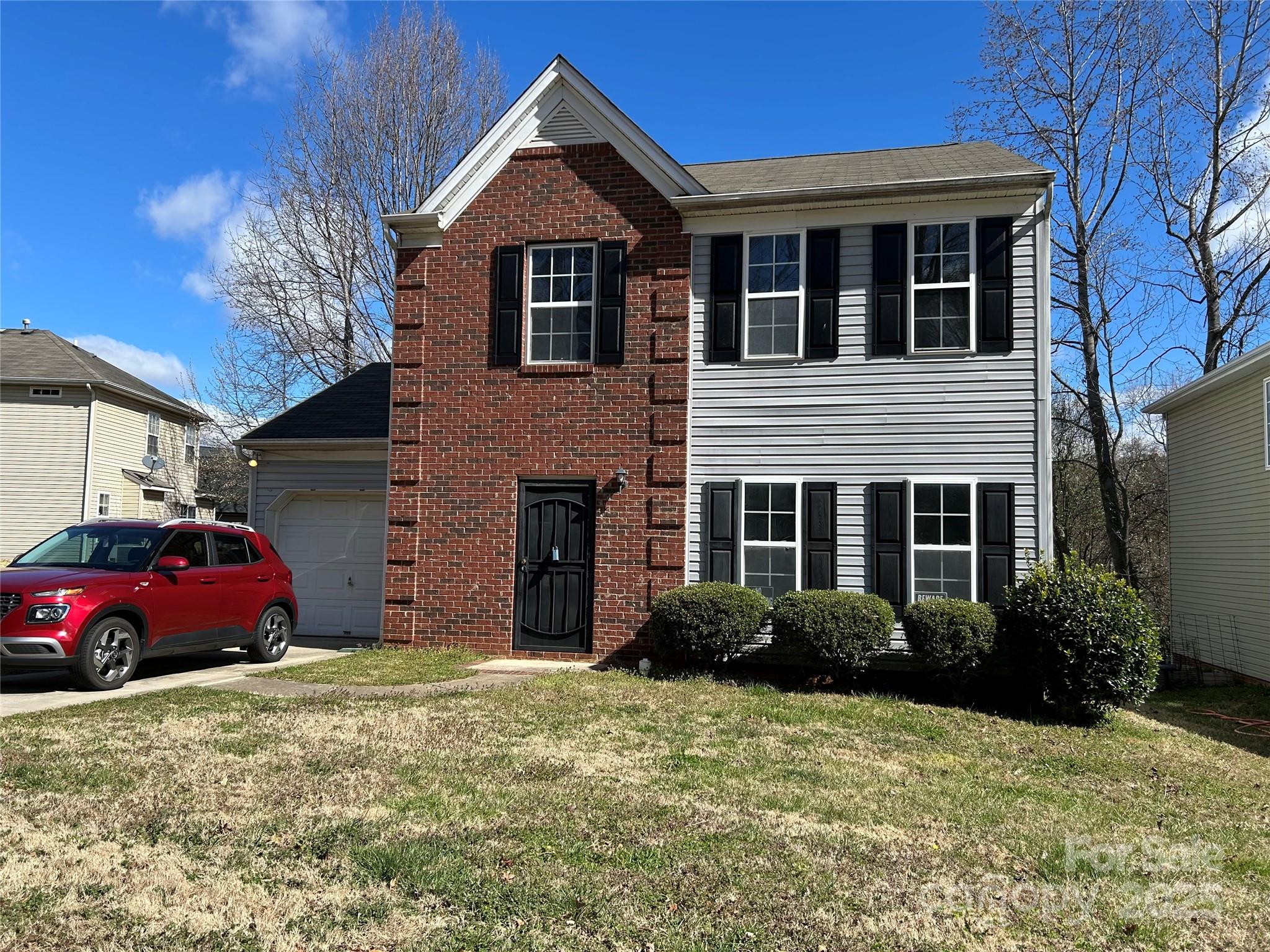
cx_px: 635
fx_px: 954
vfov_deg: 53.1
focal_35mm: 26
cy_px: 476
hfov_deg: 67.3
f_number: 1.5
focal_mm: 5.7
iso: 50
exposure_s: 1/3165
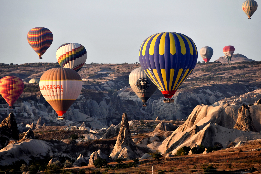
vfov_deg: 3.8
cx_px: 130
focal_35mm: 360
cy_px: 87
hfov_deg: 5.7
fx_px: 2610
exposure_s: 1/800
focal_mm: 240
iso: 500
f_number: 7.1
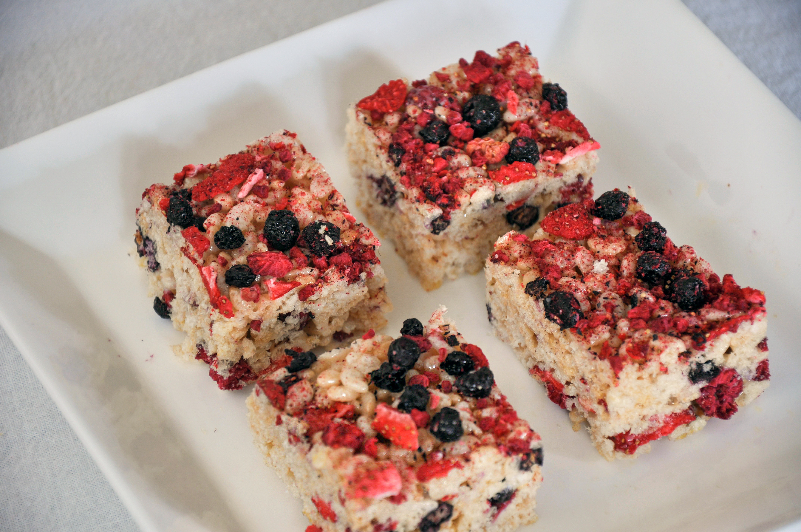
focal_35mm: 158
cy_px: 266
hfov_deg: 13.1
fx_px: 3500
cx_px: 400
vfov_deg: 8.7
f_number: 5.6
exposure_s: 5
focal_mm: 105
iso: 100
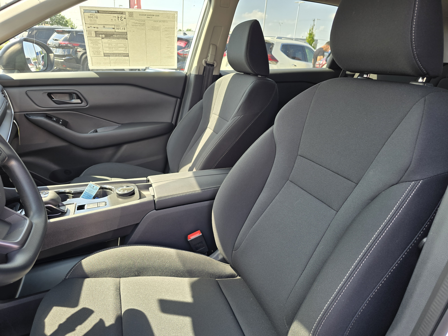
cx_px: 224
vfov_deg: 58.9
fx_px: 298
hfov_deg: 73.9
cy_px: 168
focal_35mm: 23
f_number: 1.7
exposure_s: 1/180
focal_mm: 6.3
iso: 32
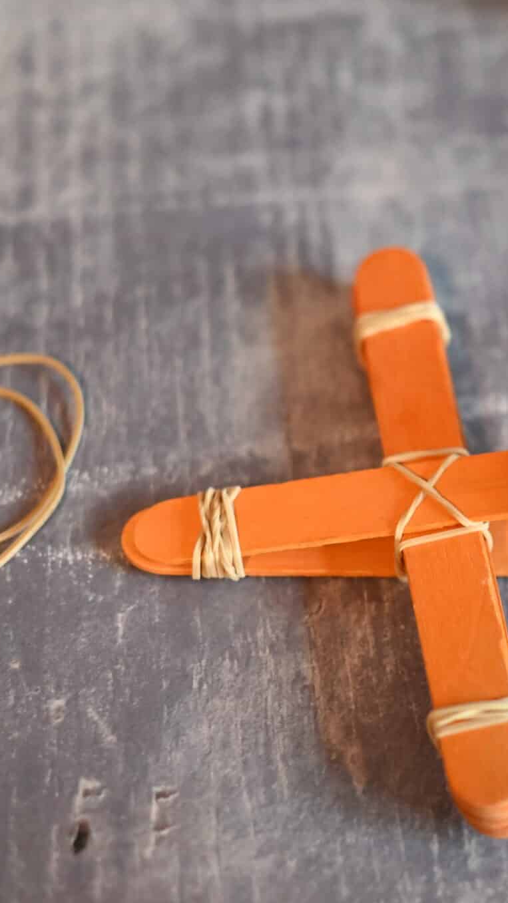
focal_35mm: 79
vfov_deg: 26.9
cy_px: 452
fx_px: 1892
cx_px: 586
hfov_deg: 14.8
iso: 1400
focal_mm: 50
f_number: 2.8
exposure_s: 1/125
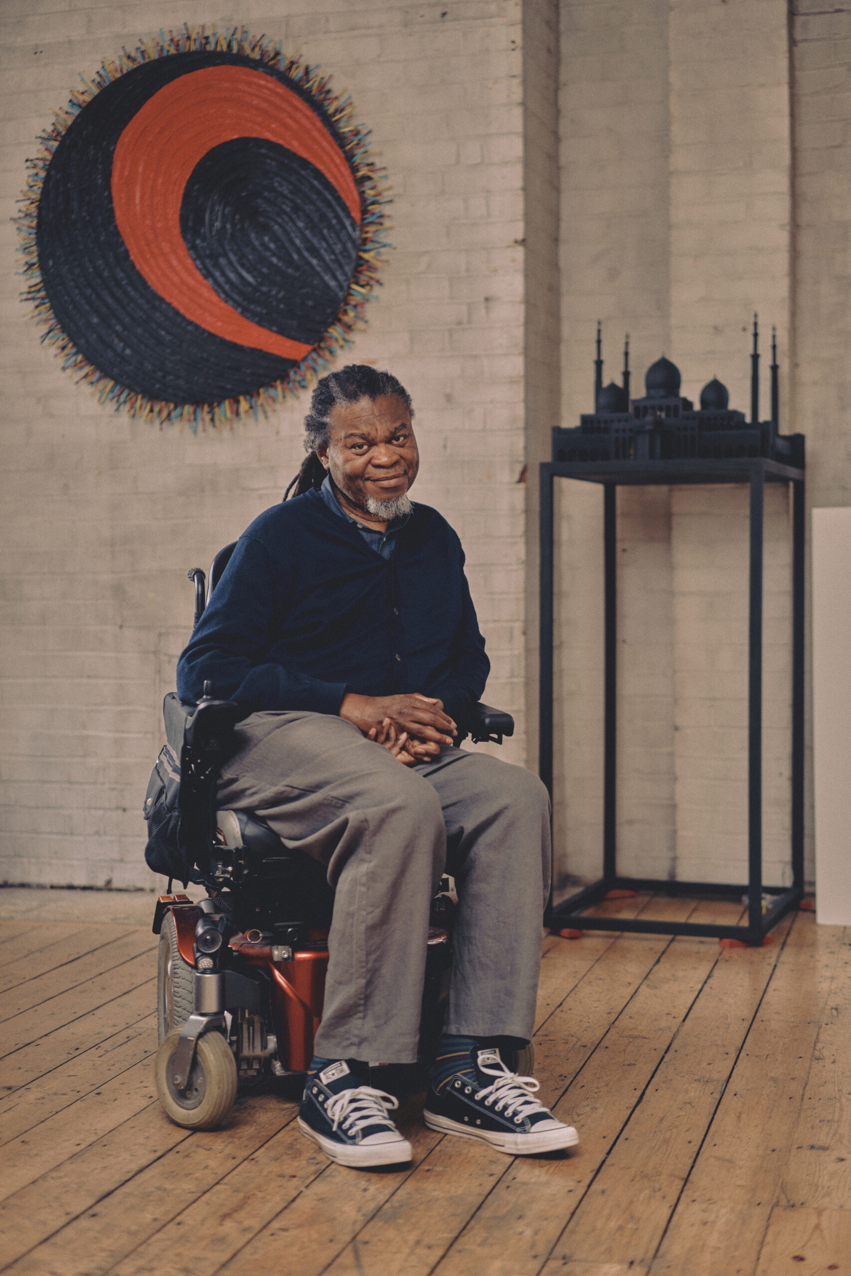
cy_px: 638
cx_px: 426
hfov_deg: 24.6
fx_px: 1950
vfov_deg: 36.2
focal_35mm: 55
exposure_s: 1/250
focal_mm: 55
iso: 200
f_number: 2
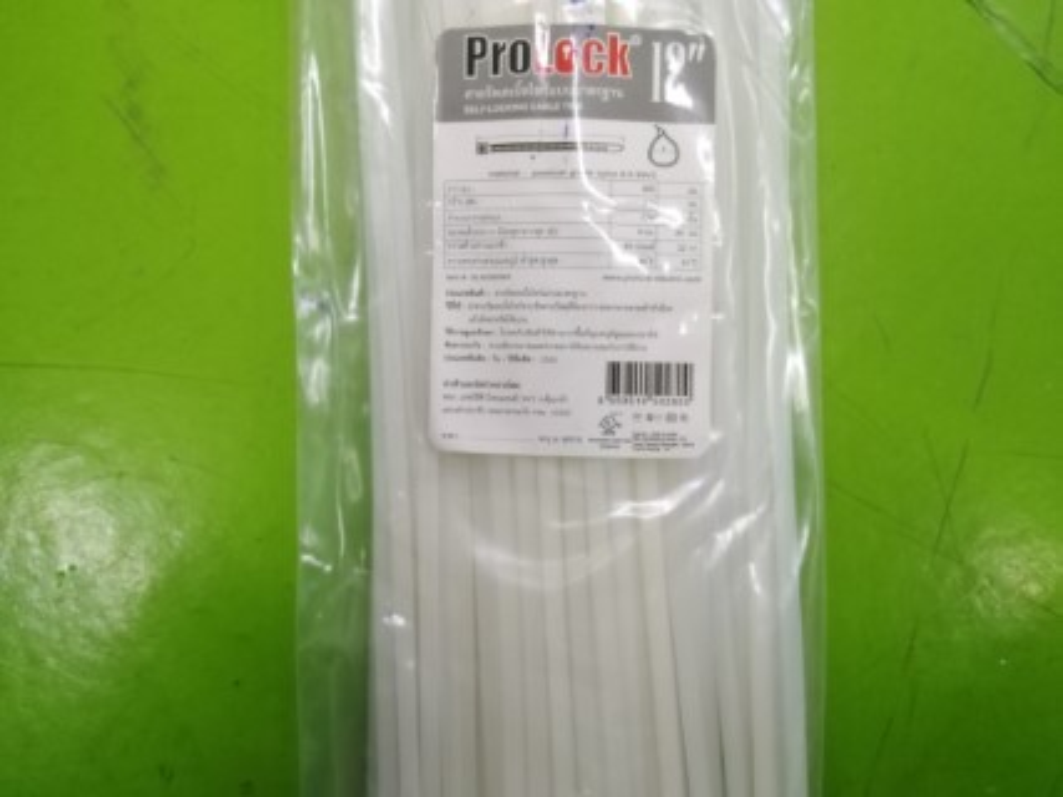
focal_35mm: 26
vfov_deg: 53.0
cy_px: 398
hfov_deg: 67.3
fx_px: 798
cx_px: 532
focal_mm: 3.59
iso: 395
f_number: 1.8
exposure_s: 1/30
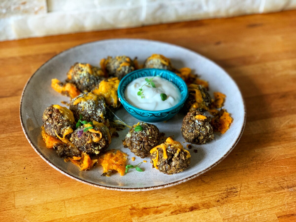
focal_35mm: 52
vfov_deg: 28.0
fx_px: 445
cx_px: 148
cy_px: 111
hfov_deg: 36.8
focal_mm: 6
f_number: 2.4
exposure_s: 1/60
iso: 200
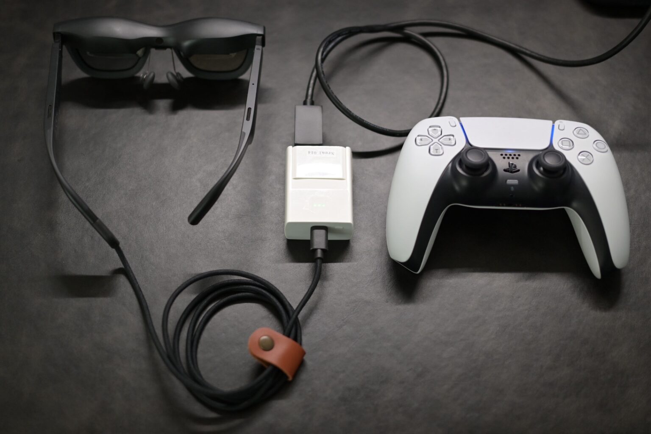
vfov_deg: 22.6
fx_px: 1085
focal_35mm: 60
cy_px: 217
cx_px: 326
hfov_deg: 33.4
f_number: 2
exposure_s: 1/500
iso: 640
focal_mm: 40
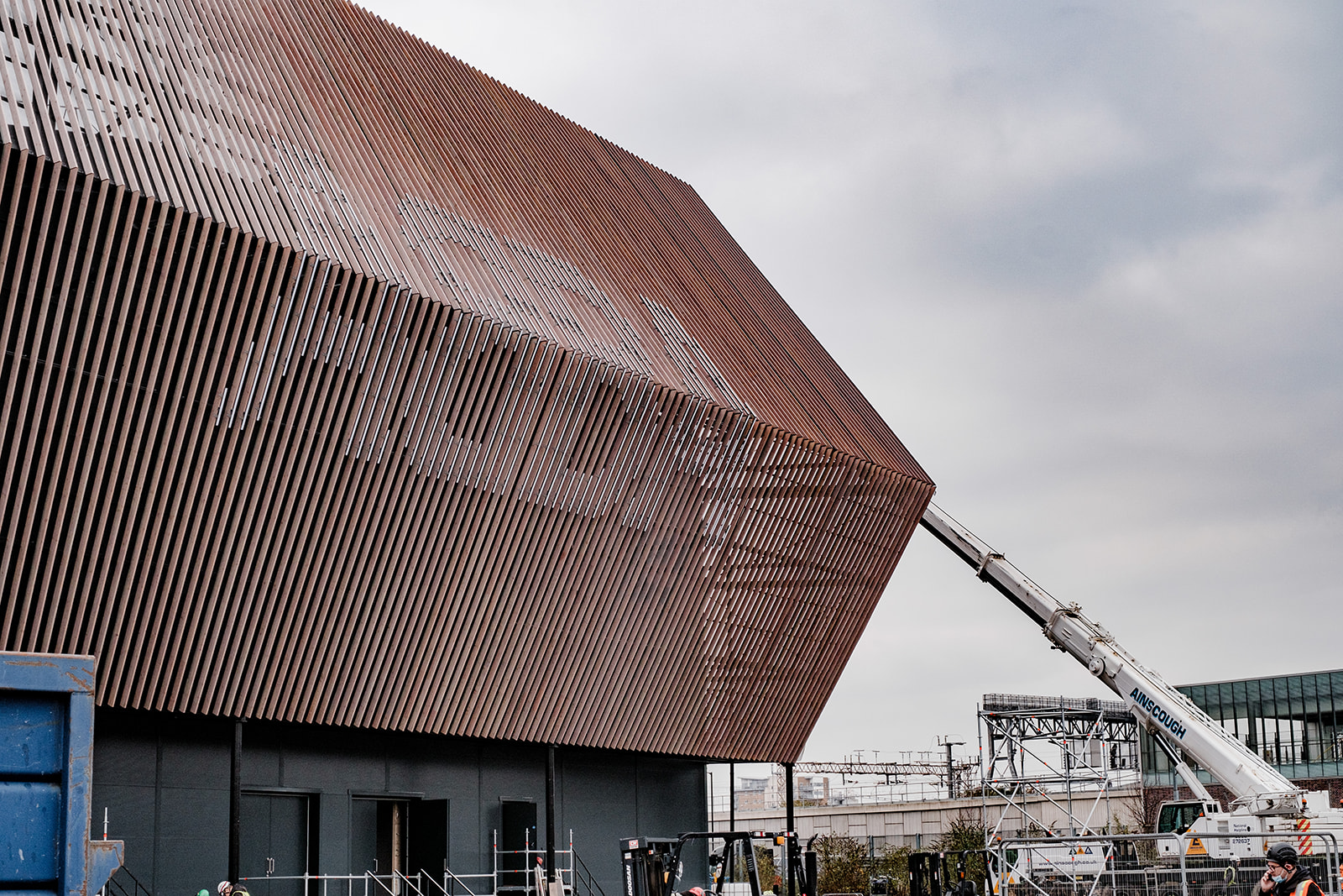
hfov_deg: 37.5
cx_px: 672
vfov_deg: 25.5
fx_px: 1977
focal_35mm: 53
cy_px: 448
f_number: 6.4
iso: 400
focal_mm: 35
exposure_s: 1/250
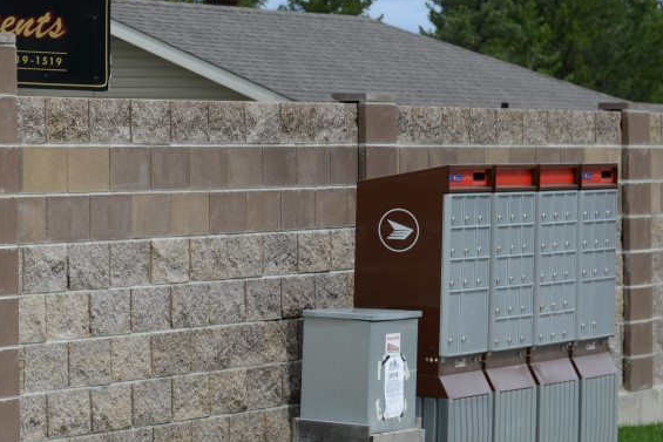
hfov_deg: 10.6
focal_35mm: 189
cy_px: -28
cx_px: -257
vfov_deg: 7.2
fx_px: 3481
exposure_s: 1/400
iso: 100
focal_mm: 66
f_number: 6.3
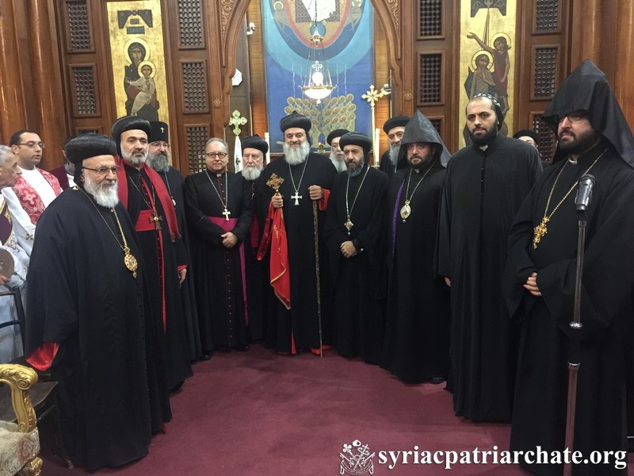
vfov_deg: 48.2
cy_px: 238
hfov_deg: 61.7
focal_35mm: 29
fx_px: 531
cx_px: 317
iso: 200
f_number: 2.2
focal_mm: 4.15
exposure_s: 1/8
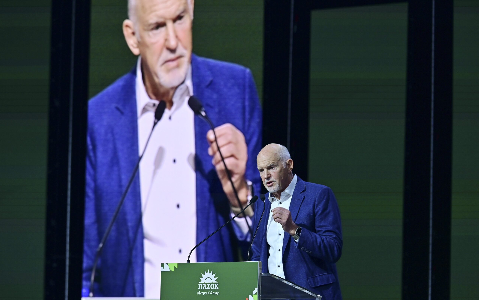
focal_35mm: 266
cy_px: 144
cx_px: 240
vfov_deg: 4.9
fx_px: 3472
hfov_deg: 7.9
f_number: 5.6
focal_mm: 260
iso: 1600
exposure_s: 1/160
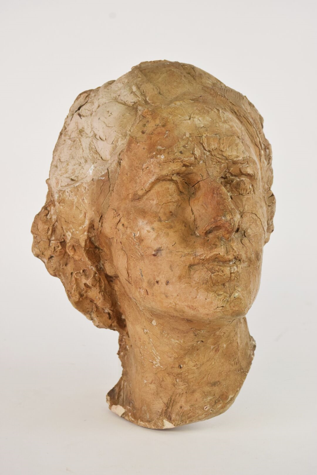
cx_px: 158
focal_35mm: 84
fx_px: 1109
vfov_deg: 24.2
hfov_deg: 16.3
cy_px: 238
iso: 800
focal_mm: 56
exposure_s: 1/50
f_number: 10
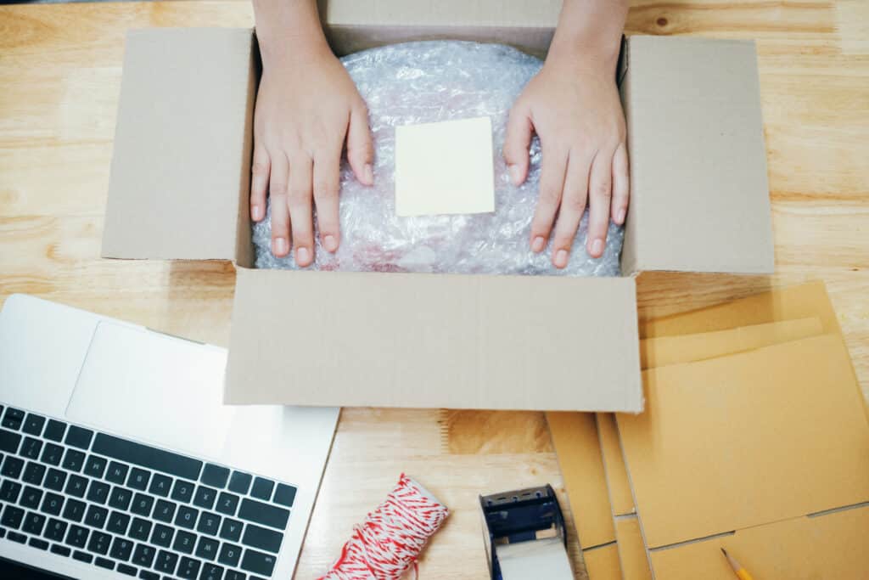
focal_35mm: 35
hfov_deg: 54.4
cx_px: 434
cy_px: 290
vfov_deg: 37.9
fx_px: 845
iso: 400
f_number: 1.4
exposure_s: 1/125
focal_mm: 23
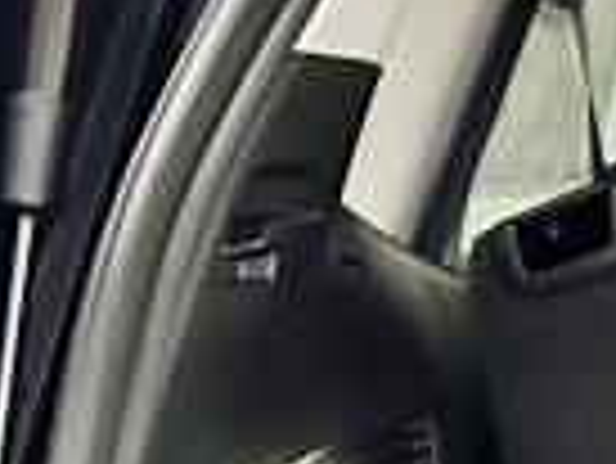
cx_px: 1529
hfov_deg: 9.6
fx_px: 3188
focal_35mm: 179
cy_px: 987
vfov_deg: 7.9
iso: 1000
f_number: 1.78
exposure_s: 1/30
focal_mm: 6.86
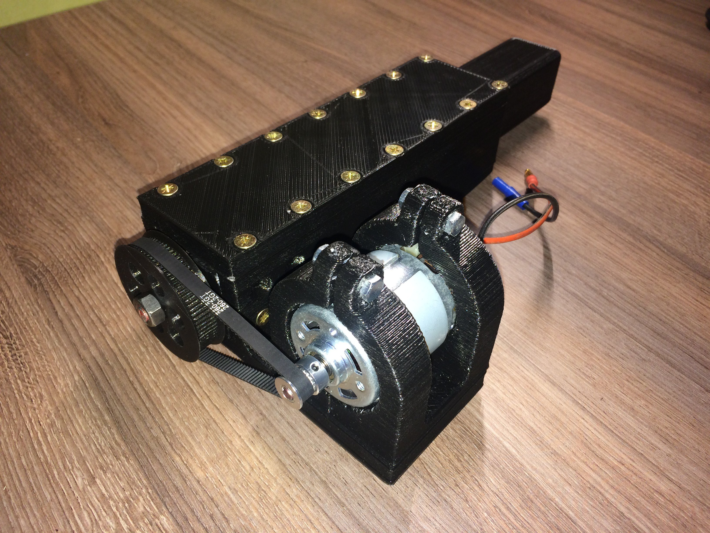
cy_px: 266
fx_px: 595
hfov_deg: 61.7
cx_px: 355
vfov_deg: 48.2
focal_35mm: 29
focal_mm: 4.15
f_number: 2.2
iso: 50
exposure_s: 1/33
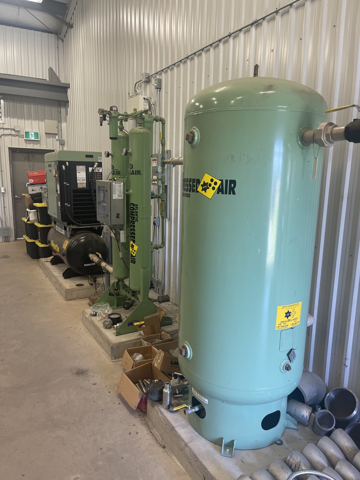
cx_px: 180
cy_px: 240
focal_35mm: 26
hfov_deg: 53.1
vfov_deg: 67.3
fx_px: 361
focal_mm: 5.1
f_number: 1.6
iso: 100
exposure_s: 1/60
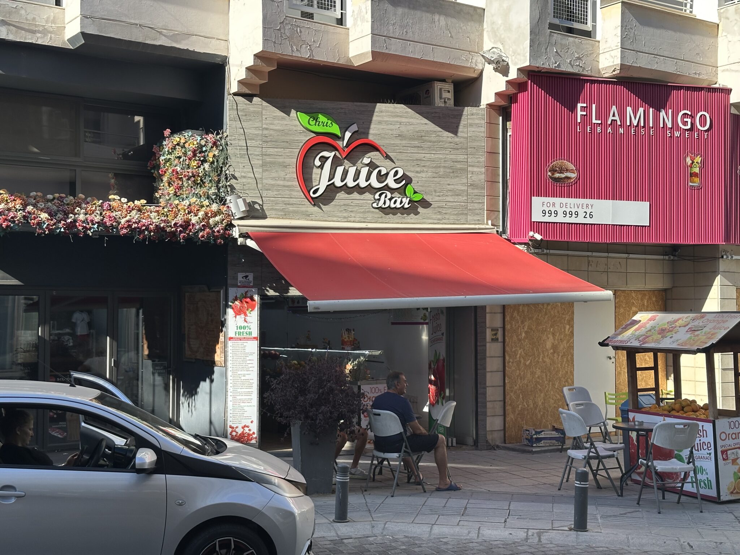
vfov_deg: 30.3
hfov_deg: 39.7
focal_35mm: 48
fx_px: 1026
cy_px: 278
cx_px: 370
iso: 64
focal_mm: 6.86
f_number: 1.78
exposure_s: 1/1848
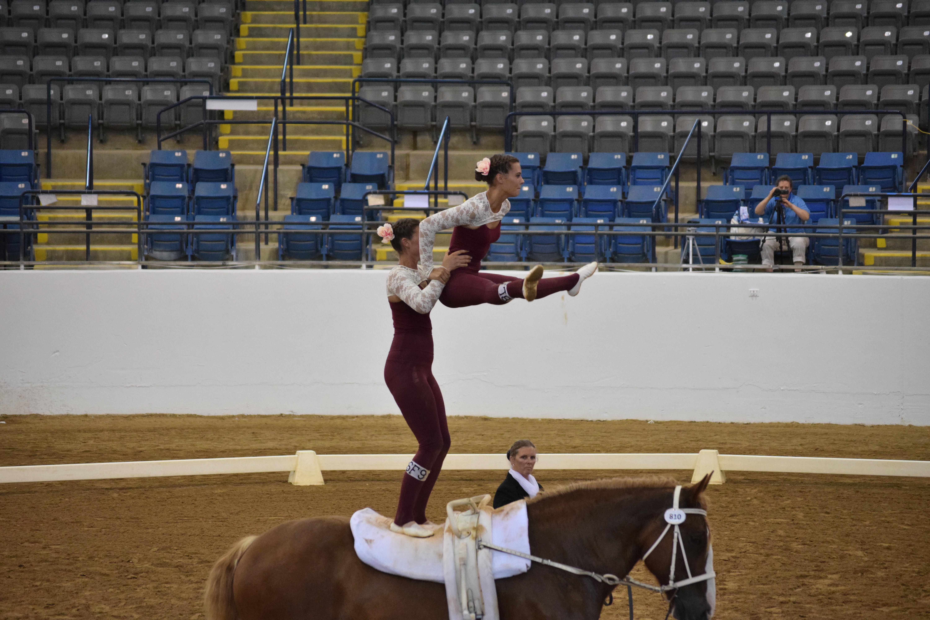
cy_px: 310
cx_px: 465
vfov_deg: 8.3
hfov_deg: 12.5
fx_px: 4262
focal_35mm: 165
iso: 2500
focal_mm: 110
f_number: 4.5
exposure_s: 1/500
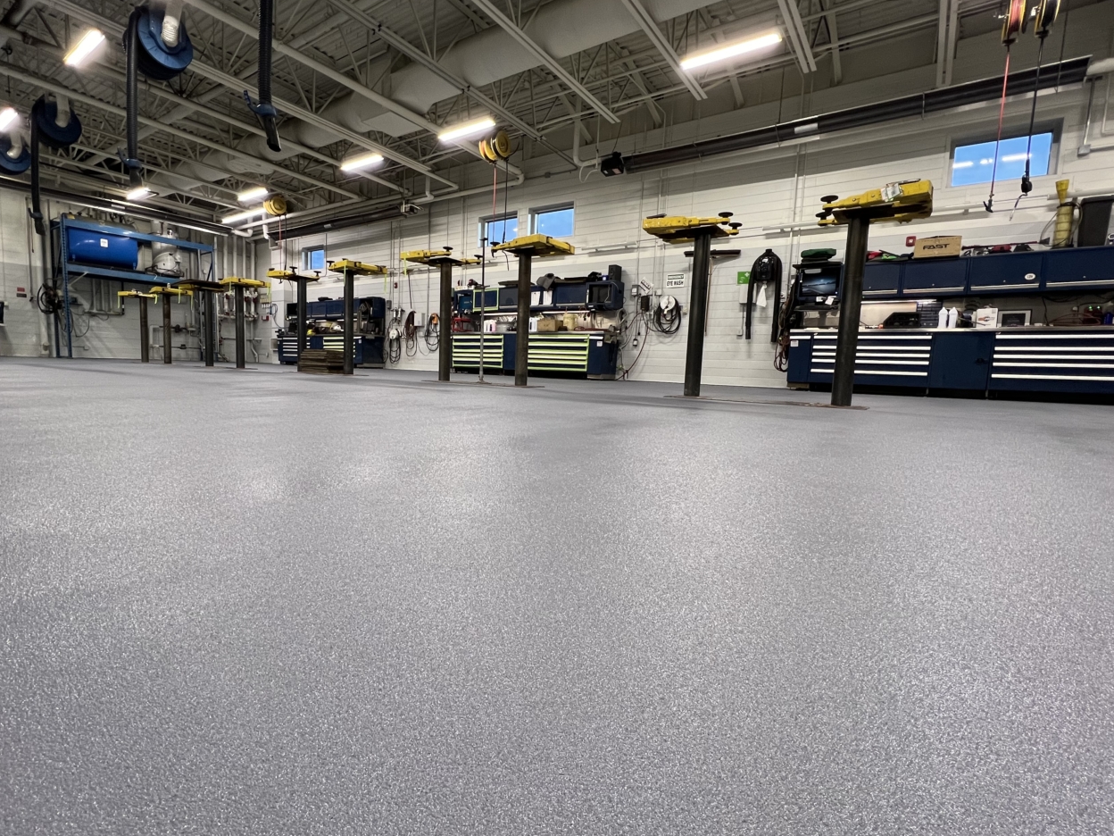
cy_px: 430
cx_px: 524
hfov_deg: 94.4
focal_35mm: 16
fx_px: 515
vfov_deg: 78.1
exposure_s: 1/120
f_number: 1.8
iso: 125
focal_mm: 1.57
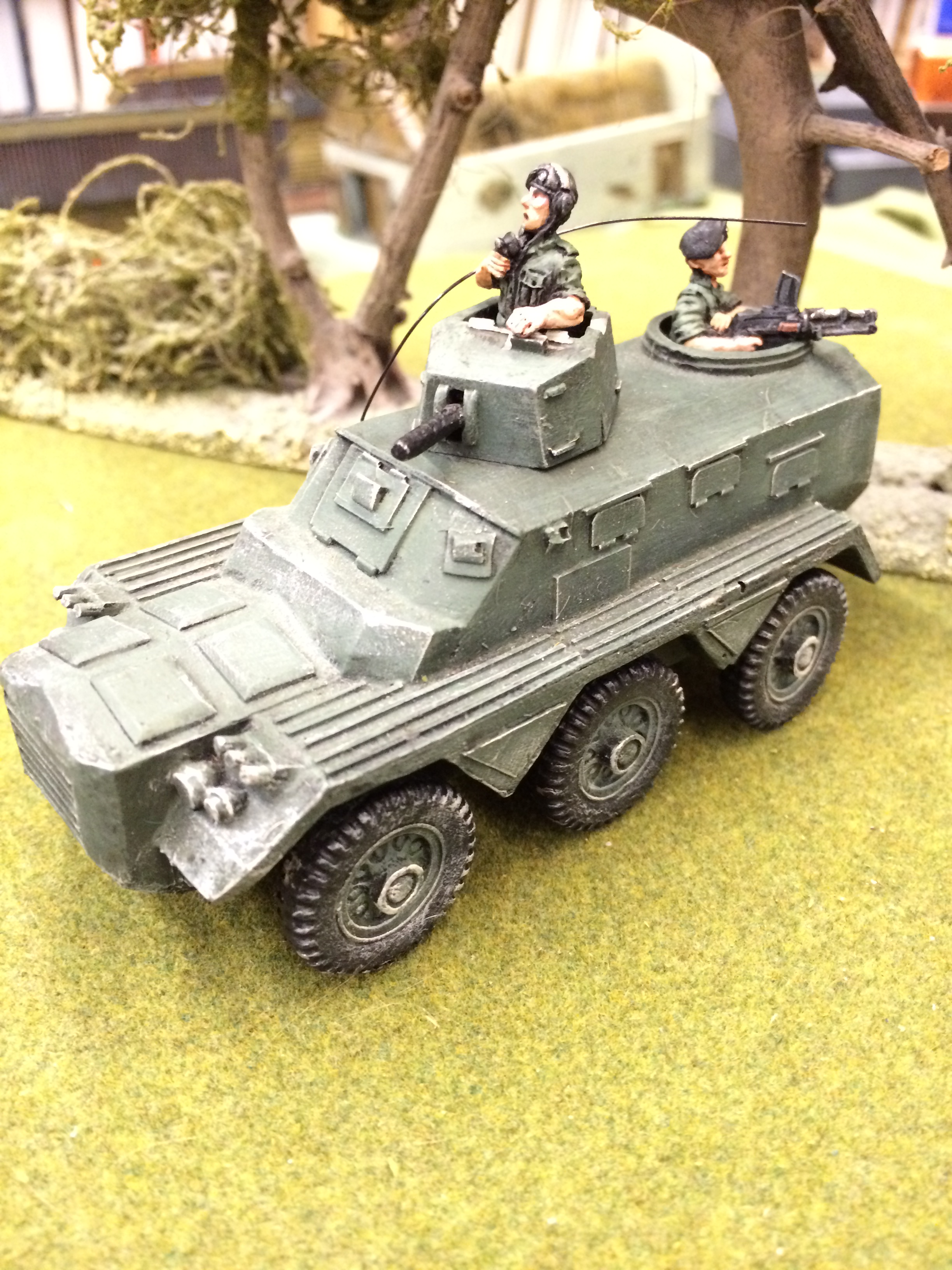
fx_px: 1063
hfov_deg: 48.2
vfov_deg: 61.7
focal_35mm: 29
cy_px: 635
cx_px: 476
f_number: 2.2
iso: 320
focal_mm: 4.15
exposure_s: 1/17
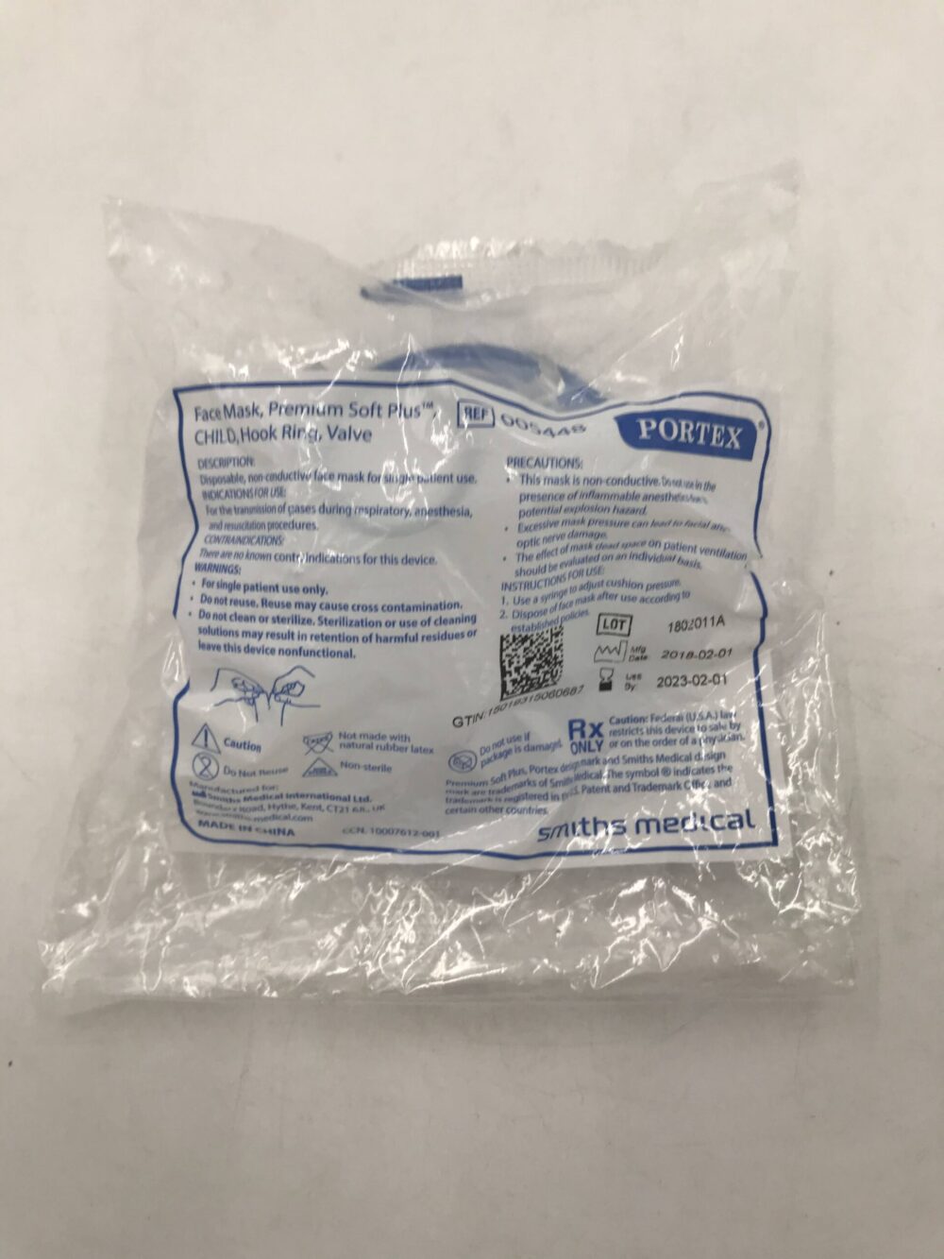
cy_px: 630
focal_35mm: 28
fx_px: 1018
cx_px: 472
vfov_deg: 63.4
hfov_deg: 49.8
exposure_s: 1/60
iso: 32
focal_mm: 3.99
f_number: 1.8
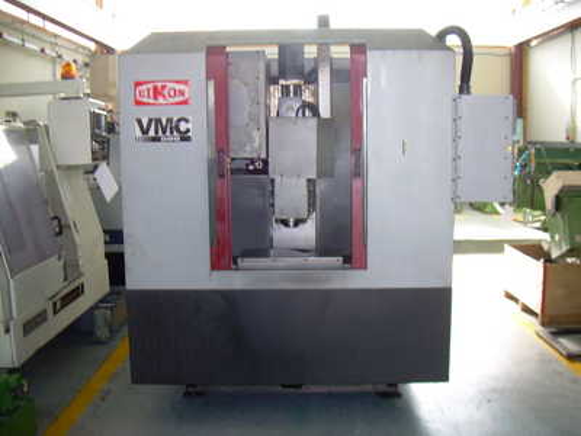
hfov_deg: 49.0
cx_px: 290
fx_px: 638
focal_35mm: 38
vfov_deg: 37.7
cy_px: 218
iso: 50
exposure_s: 1/30
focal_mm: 6.3
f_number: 2.8
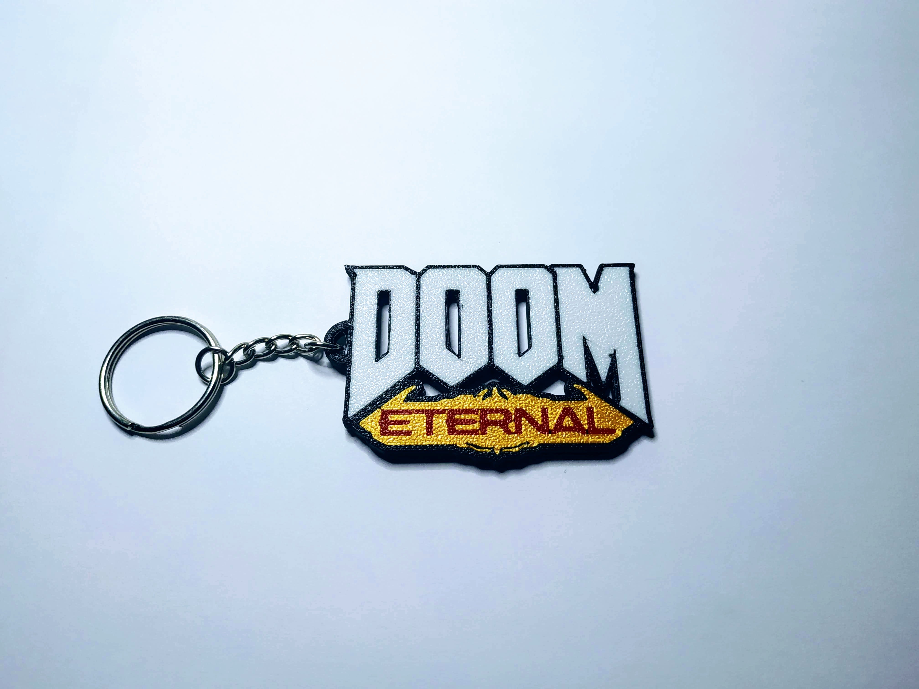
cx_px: 460
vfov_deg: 56.8
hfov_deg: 71.6
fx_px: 637
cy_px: 344
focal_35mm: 24
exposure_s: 1/100
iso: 100
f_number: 1.9
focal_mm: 3.94
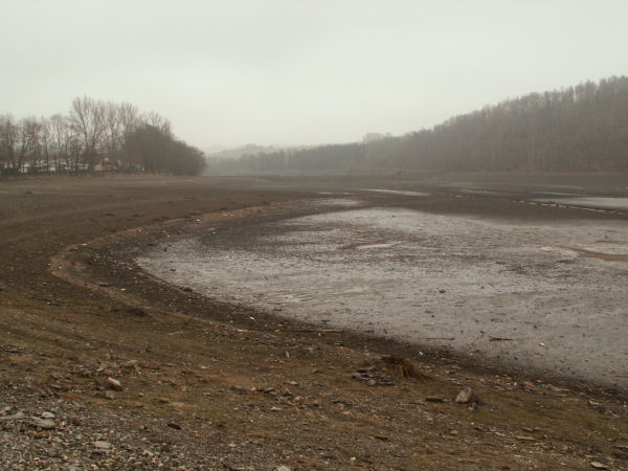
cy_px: 236
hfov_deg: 52.6
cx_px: 314
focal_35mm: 35
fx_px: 635
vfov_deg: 40.7
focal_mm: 5.86
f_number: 7.1
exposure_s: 1/30
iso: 50
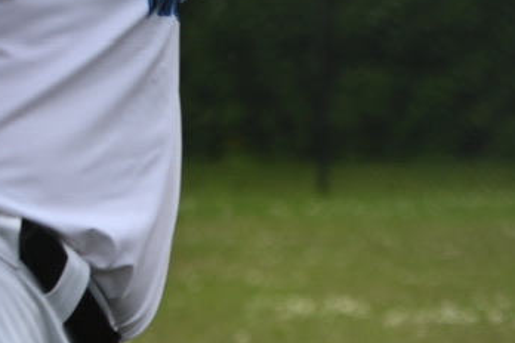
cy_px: 27
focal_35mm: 993
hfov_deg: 2.1
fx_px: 14204
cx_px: 1202
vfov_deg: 1.4
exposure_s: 1/1000
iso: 220
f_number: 6.3
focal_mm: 150
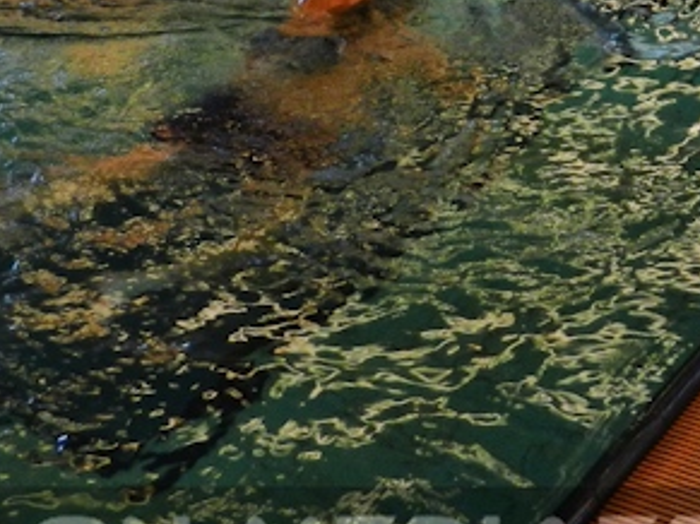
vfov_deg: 15.6
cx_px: 303
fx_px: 1738
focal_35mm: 86
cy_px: -293
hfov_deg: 22.8
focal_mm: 4.5
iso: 160
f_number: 3.5
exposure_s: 1/40
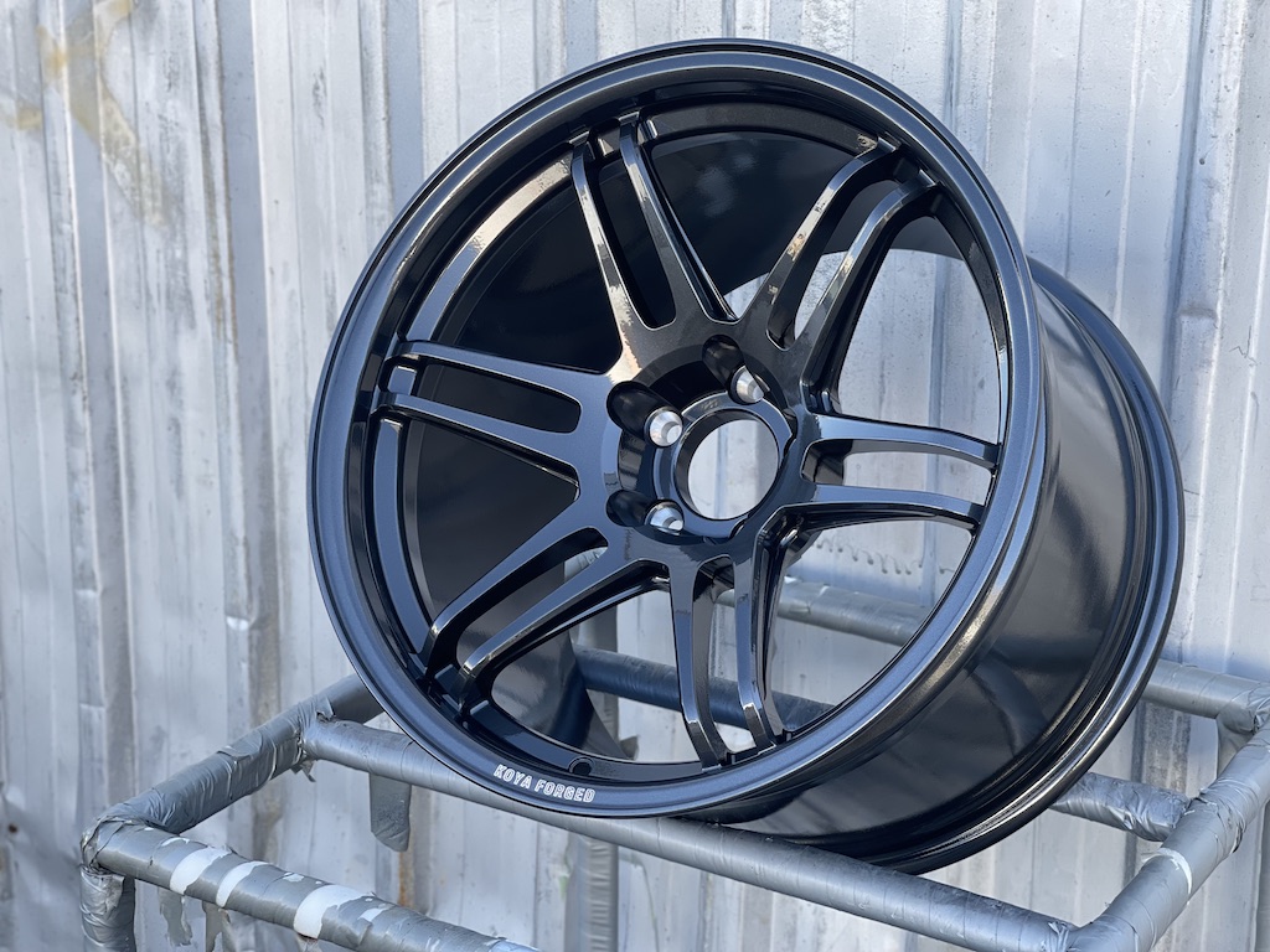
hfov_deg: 30.3
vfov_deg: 22.9
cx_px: 635
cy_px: 476
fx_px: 2348
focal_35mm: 64
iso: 40
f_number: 2.2
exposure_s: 1/121
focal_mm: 7.5
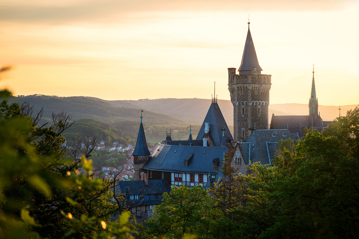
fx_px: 748
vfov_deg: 18.2
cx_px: 180
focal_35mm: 75
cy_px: 120
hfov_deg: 27.0
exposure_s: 1/400
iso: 250
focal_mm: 75
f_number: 3.5
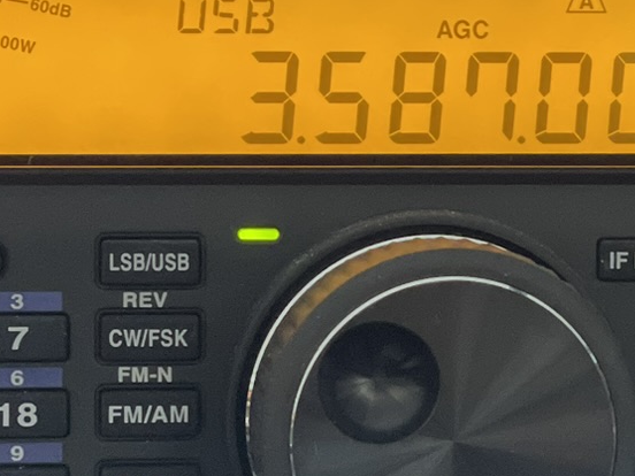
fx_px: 3540
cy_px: 179
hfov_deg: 10.2
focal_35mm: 193
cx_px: 551
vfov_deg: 7.7
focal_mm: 6
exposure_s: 1/40
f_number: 2
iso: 250
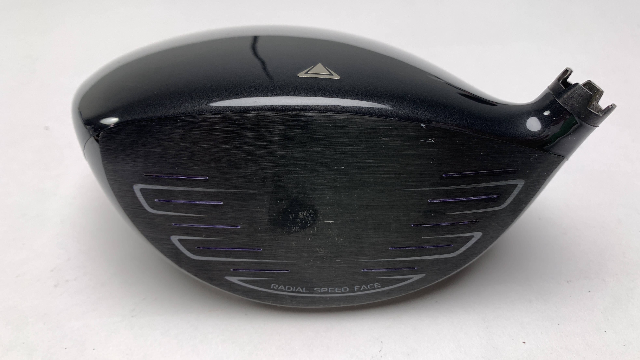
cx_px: 325
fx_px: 492
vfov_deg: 40.1
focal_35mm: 29
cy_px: 154
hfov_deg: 66.1
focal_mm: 4.25
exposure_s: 1/120
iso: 25
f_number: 1.8
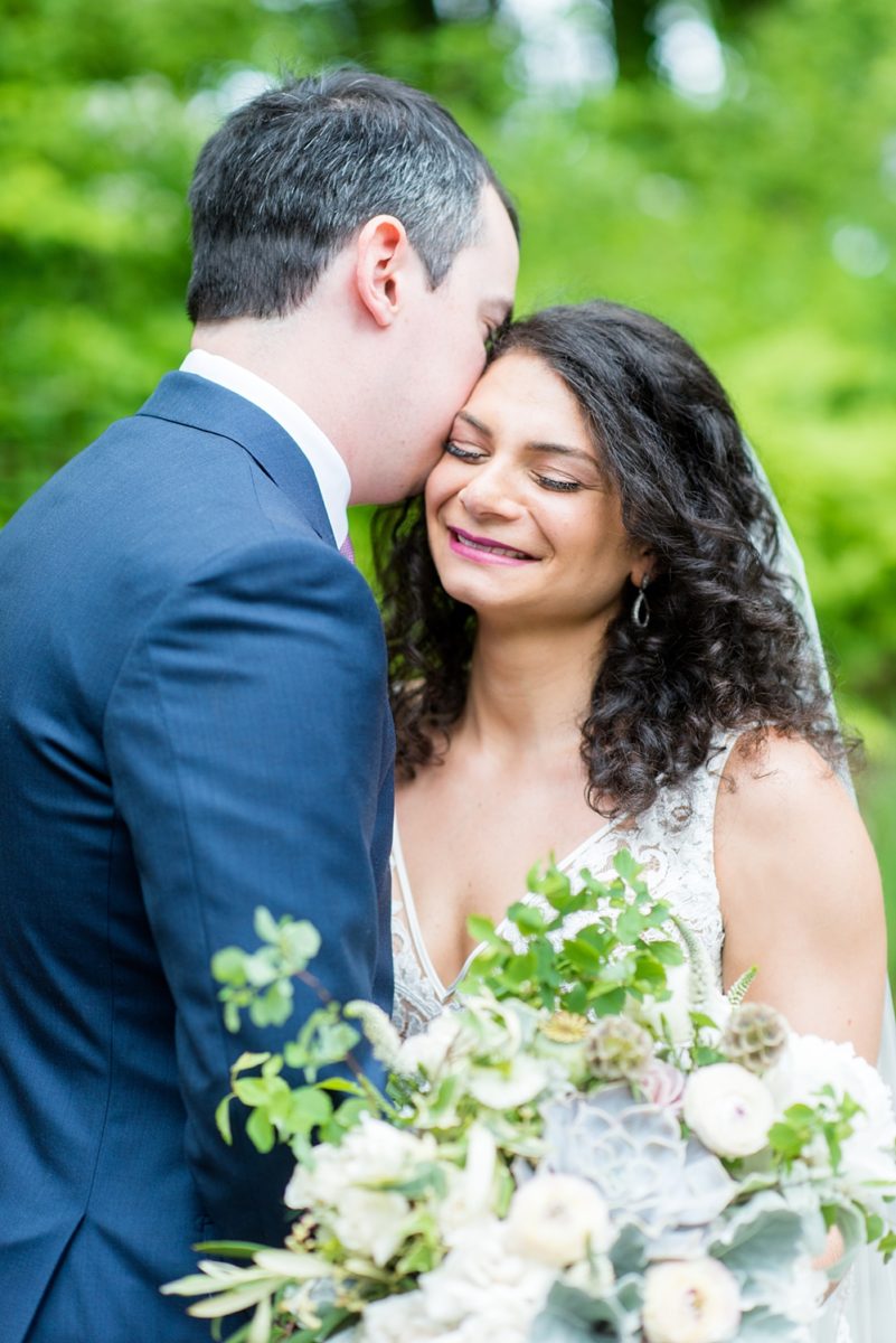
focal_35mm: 85
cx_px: 448
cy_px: 672
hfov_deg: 16.1
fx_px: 3170
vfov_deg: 23.9
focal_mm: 85
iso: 250
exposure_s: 1/1000
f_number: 2.2
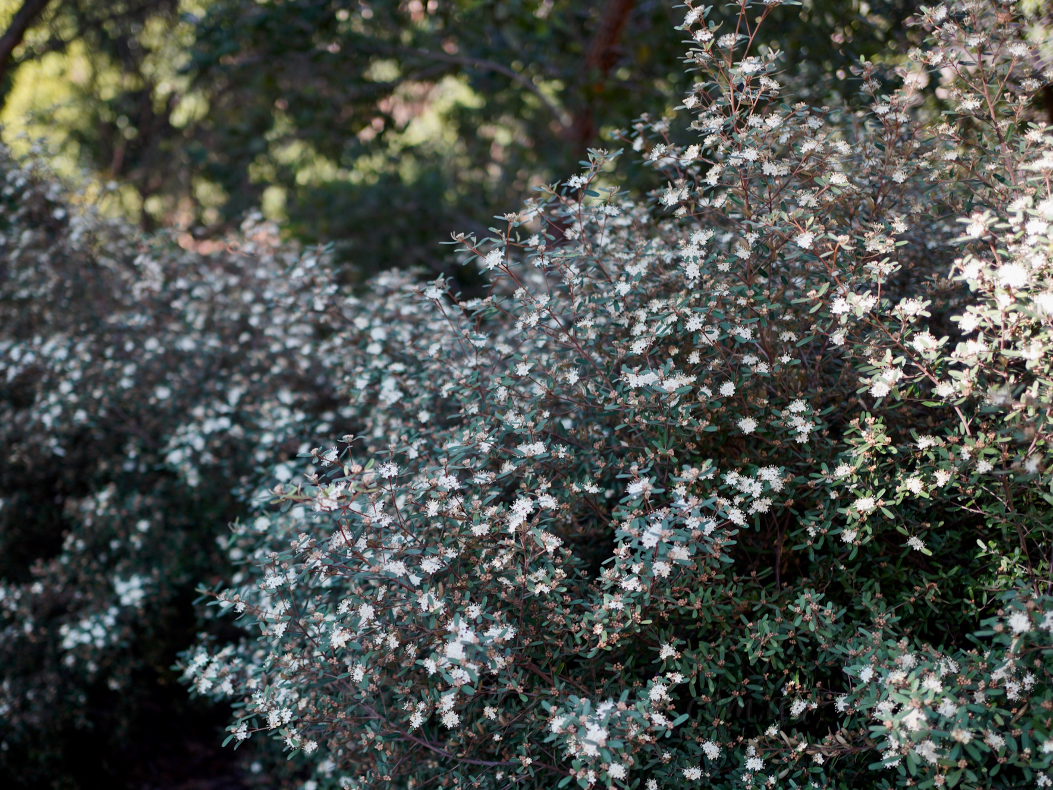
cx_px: 499
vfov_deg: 37.7
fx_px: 1156
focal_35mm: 38
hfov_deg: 48.9
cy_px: 395
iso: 100
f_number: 1.8
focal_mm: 35
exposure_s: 1/160
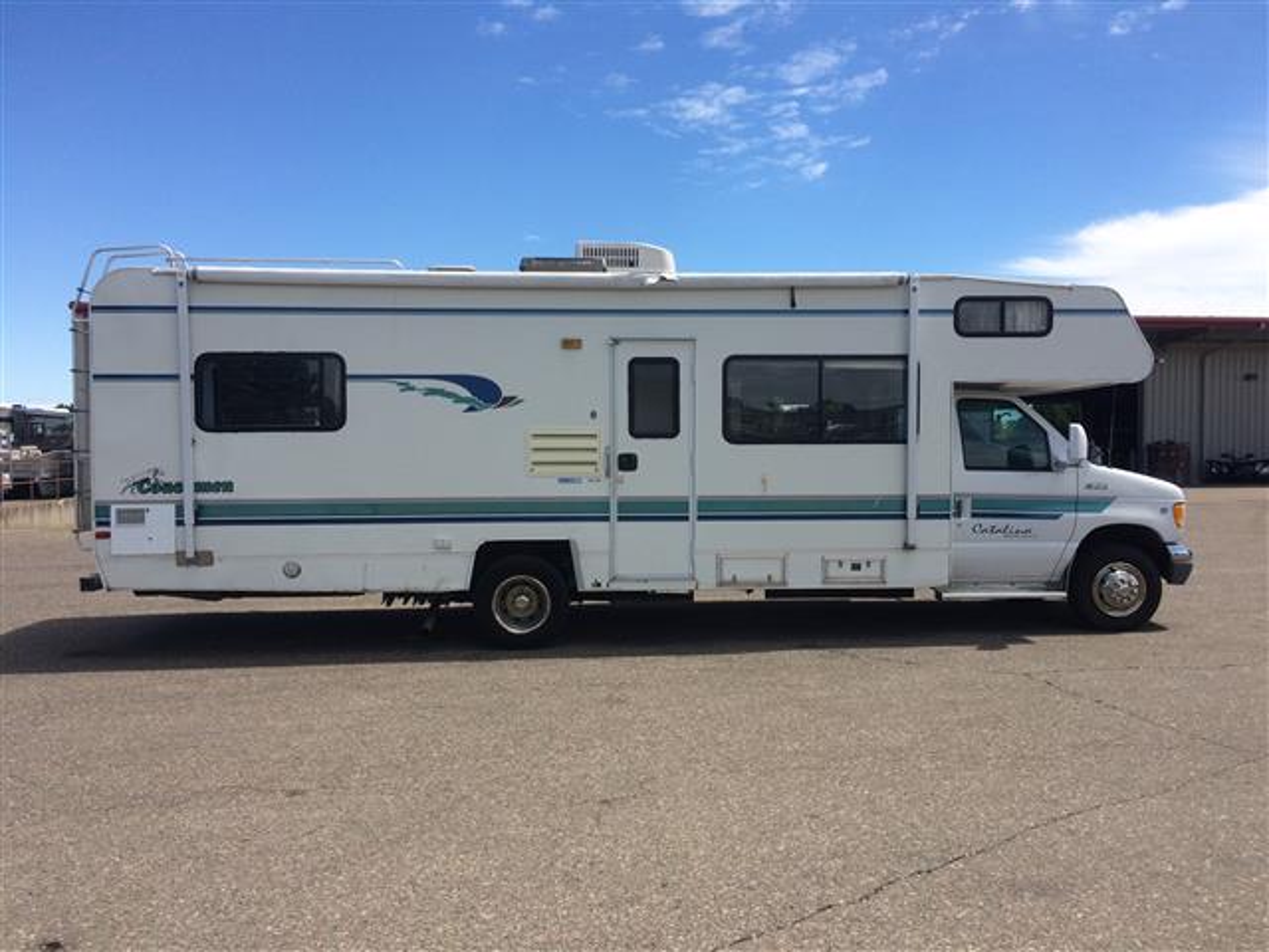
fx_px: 1063
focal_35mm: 29
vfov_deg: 48.2
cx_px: 634
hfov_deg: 61.7
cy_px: 476
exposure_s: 1/1786
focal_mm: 4.15
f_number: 2.2
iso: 32
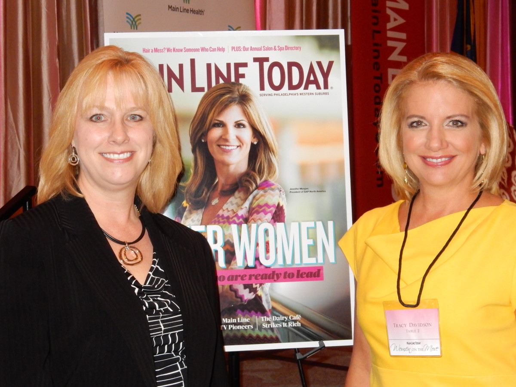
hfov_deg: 27.4
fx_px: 1058
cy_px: 194
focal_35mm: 71
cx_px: 258
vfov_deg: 20.7
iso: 720
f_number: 4.8
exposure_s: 1/30
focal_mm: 12.6
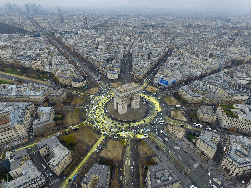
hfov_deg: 81.7
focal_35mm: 20
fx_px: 145
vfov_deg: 66.0
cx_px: 126
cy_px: 94
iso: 100
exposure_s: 1/180
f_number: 2.8
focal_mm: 3.61
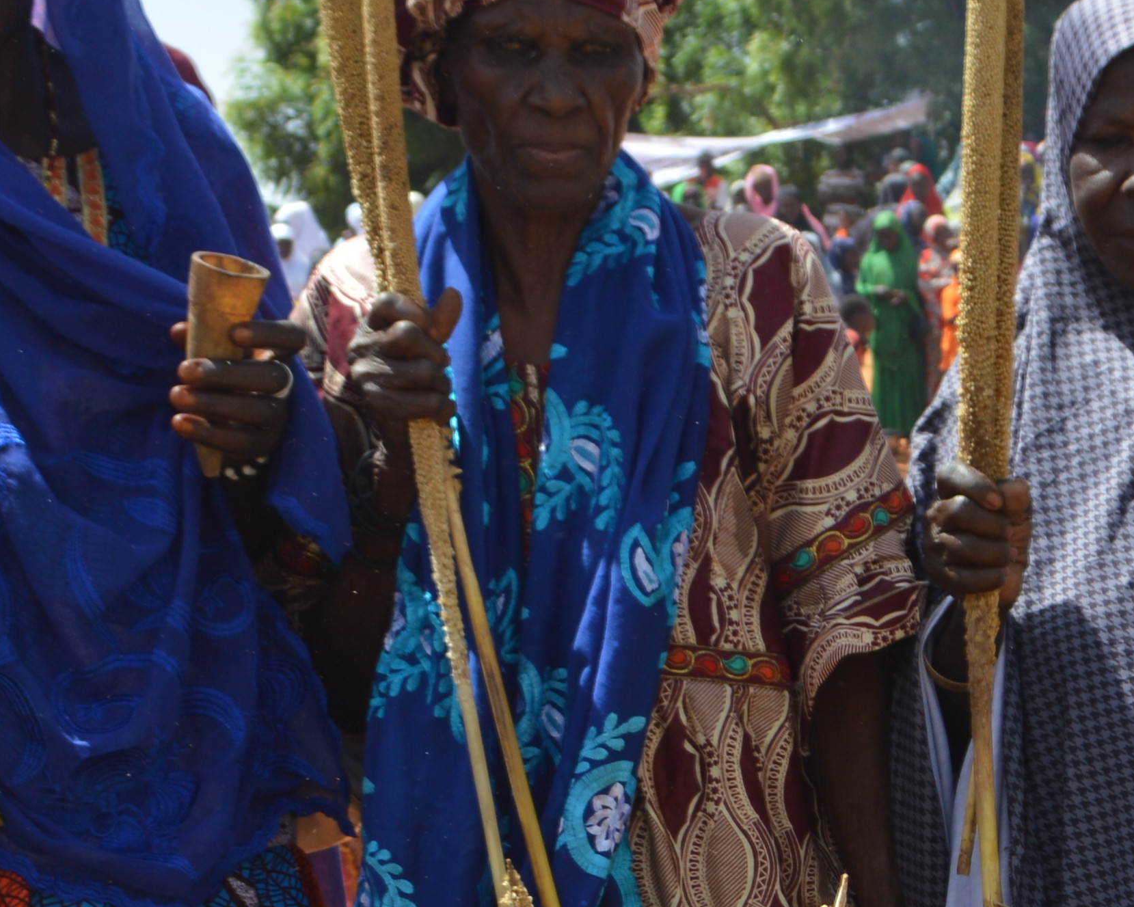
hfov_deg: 18.3
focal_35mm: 102
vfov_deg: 14.9
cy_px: 891
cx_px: 1125
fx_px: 3423
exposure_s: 1/200
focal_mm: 20
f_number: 7.1
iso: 100
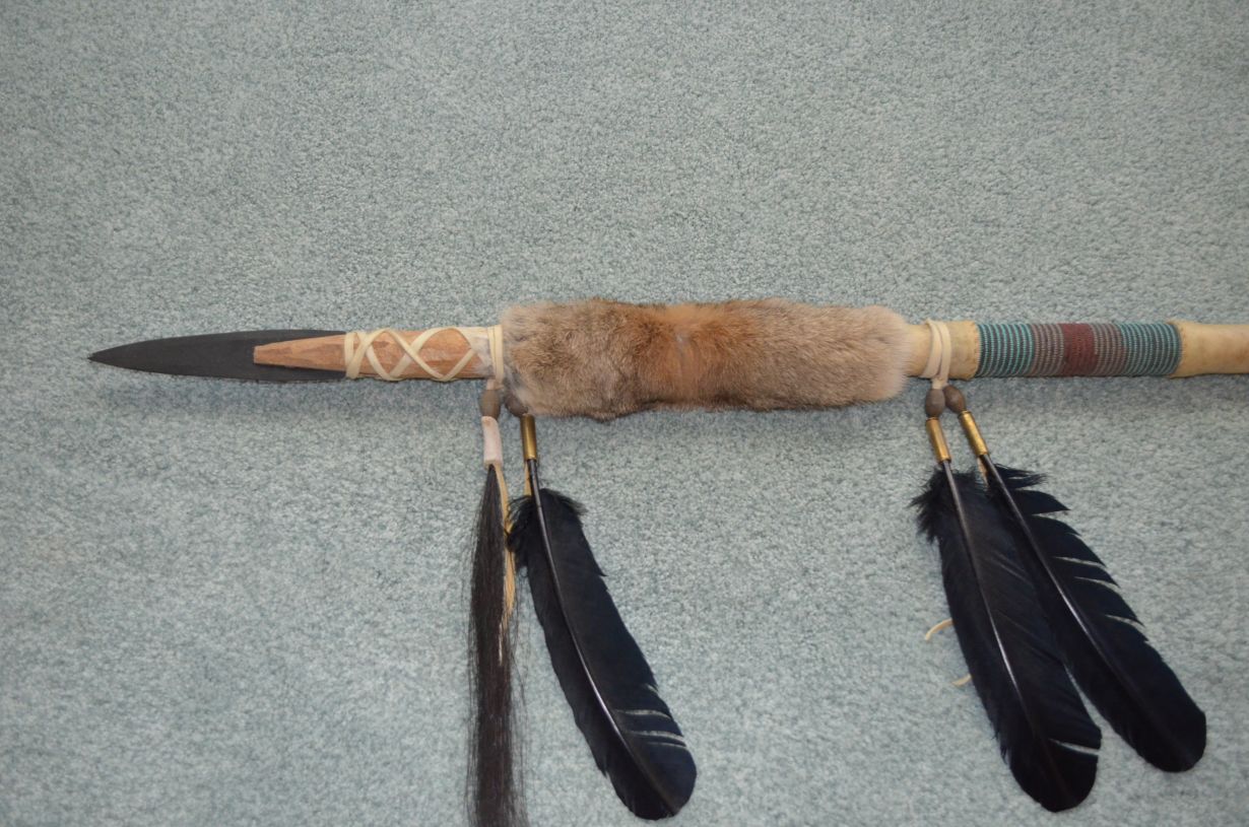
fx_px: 1143
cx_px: 624
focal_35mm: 33
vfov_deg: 39.8
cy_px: 414
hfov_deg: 57.3
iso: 2200
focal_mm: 22
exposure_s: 1/60
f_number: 4
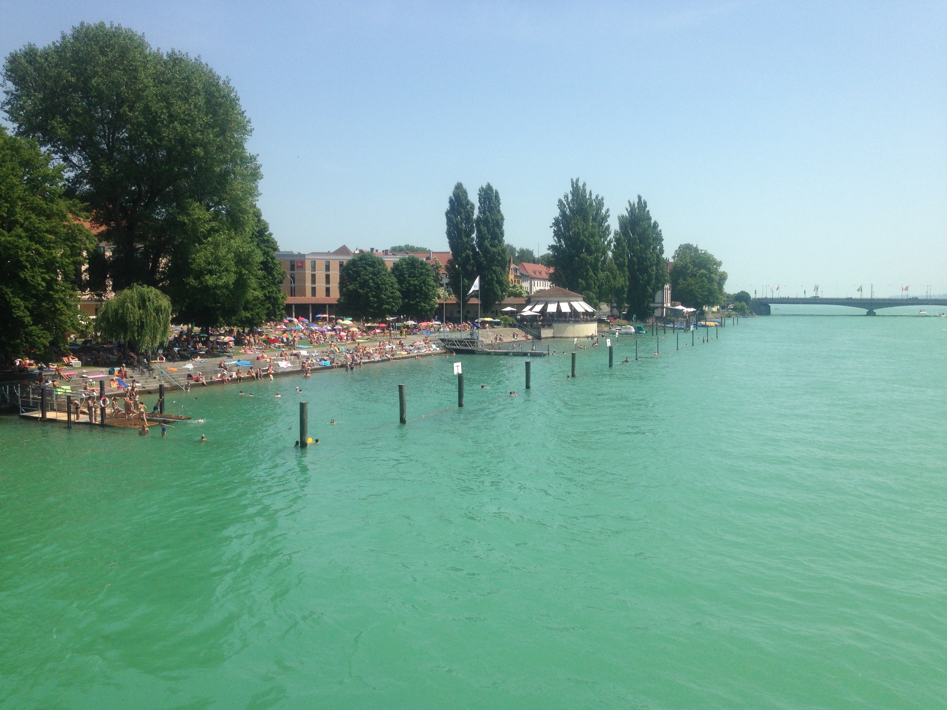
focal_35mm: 33
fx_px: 903
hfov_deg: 55.4
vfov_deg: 42.9
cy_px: 355
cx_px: 474
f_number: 2.4
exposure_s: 1/2008
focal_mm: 4.12
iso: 50
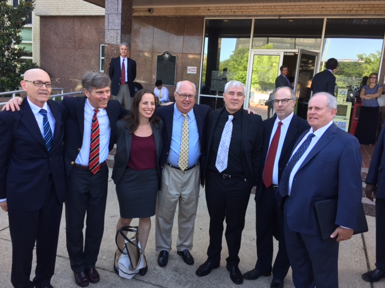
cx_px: 187
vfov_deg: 46.8
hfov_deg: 60.0
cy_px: 145
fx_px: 334
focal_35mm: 30
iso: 32
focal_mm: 4.15
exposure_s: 1/120
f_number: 2.2
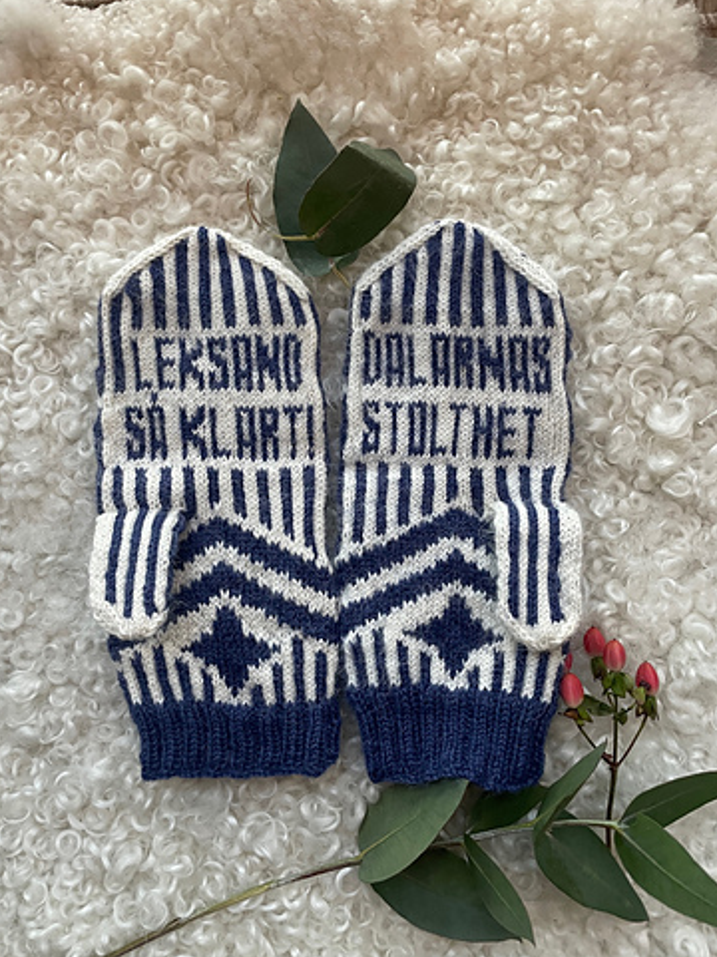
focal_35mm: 27
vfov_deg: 65.4
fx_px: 747
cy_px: 470
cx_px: 359
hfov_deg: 51.3
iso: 200
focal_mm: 4.2
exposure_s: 1/52
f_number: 1.6
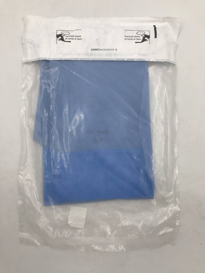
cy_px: 136
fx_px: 221
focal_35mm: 28
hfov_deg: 49.8
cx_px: 102
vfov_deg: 63.4
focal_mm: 3.99
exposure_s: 1/244
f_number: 1.8
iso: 20
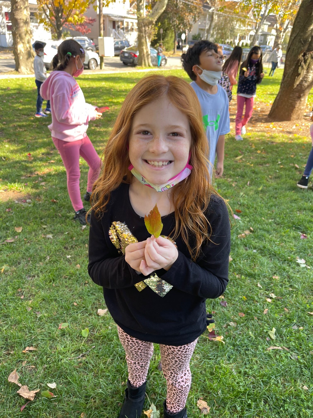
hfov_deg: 53.1
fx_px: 313
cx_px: 156
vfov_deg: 67.3
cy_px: 209
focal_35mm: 26
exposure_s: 1/135
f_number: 1.6
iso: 32
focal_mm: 5.1
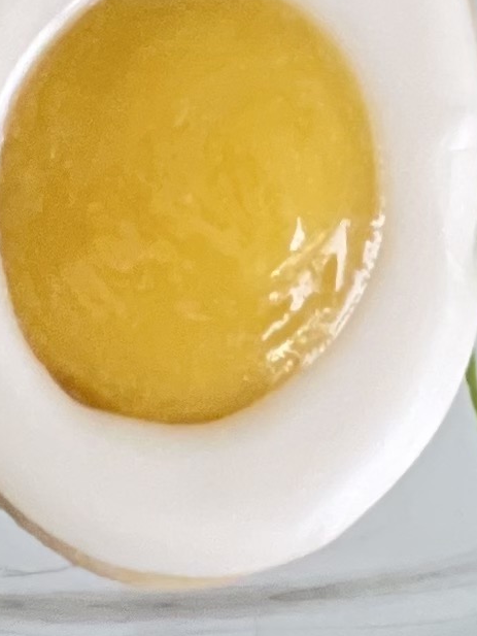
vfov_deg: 4.6
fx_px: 7677
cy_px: -1226
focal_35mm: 418
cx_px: 113
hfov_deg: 3.6
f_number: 2.2
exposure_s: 1/121
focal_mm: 7.5
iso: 250
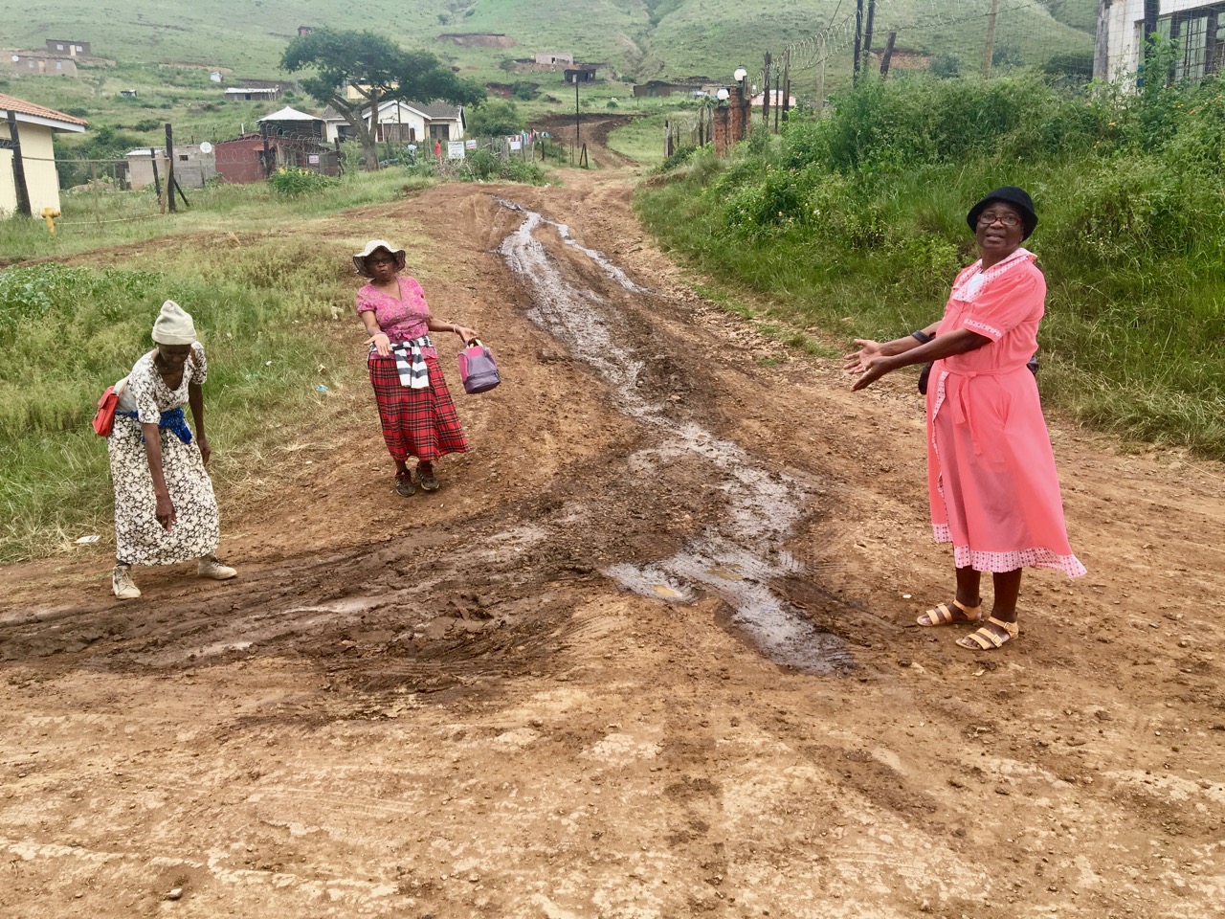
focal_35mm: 29
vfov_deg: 48.2
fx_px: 1026
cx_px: 612
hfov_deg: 61.7
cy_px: 460
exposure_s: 1/630
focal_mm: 4.15
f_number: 2.2
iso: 25
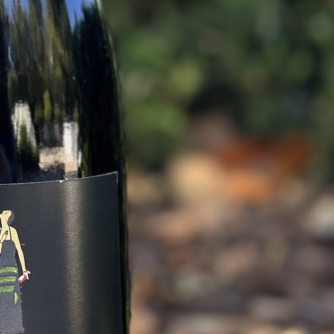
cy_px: 99
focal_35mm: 136
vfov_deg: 12.8
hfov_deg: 12.6
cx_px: -24
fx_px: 1485
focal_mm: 6.86
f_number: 1.78
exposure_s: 1/473
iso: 80
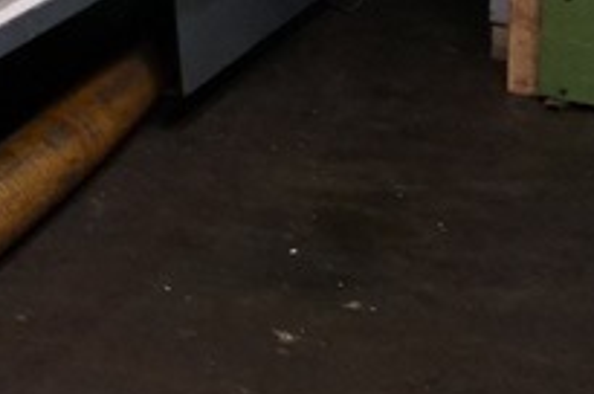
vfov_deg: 10.7
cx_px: -777
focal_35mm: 120
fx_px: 1977
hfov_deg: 13.3
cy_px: -316
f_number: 4
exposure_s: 1/160
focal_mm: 16
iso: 1250
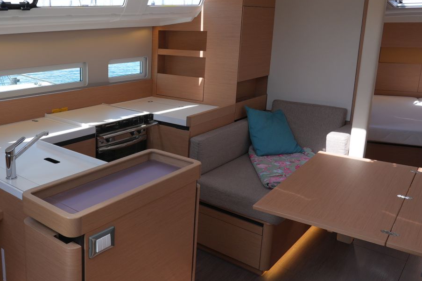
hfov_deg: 51.3
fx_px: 411
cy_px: 114
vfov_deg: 37.6
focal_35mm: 35
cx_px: 90
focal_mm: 11
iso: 100
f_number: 4.5
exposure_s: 1/80
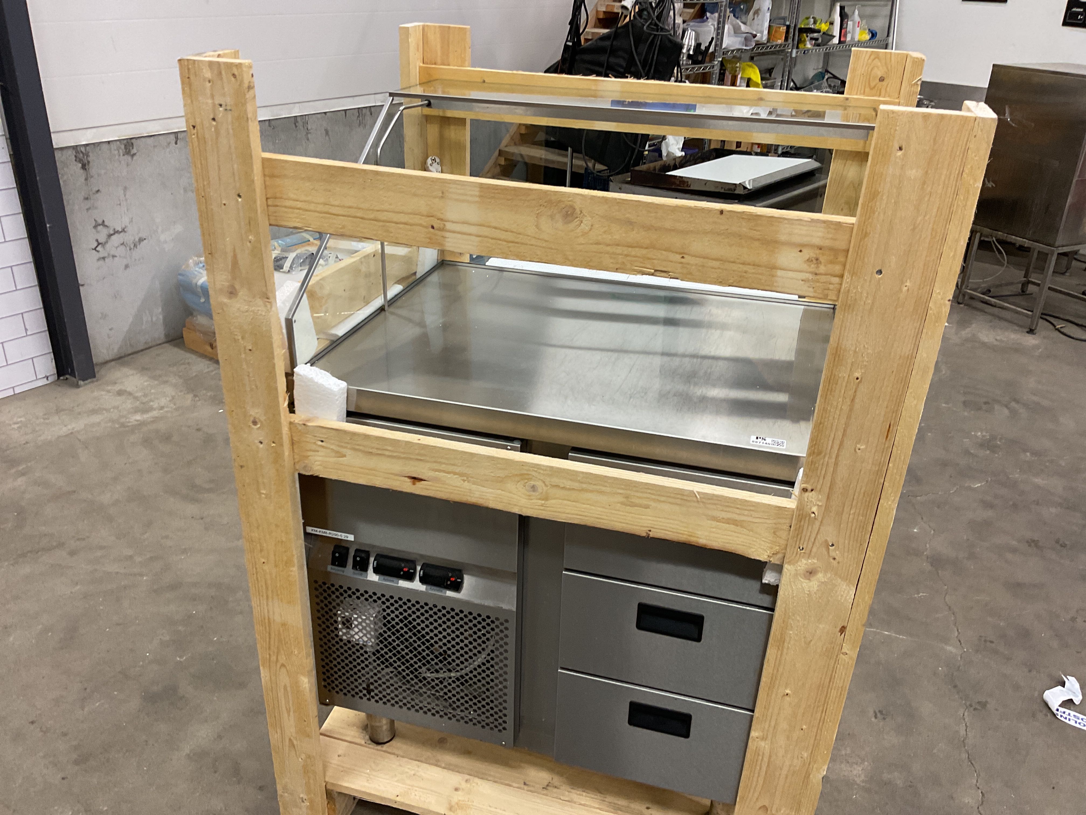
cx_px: 543
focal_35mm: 29
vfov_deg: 48.2
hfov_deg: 61.7
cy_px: 408
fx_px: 910
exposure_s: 1/50
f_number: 1.8
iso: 80
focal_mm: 3
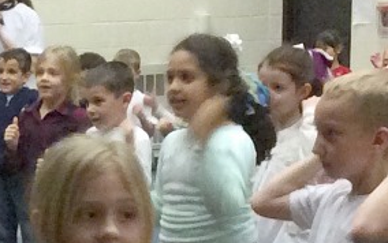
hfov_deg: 17.1
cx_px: 216
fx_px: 1291
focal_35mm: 122
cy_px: 442
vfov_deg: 10.1
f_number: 2.4
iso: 200
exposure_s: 1/24
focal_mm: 3.3
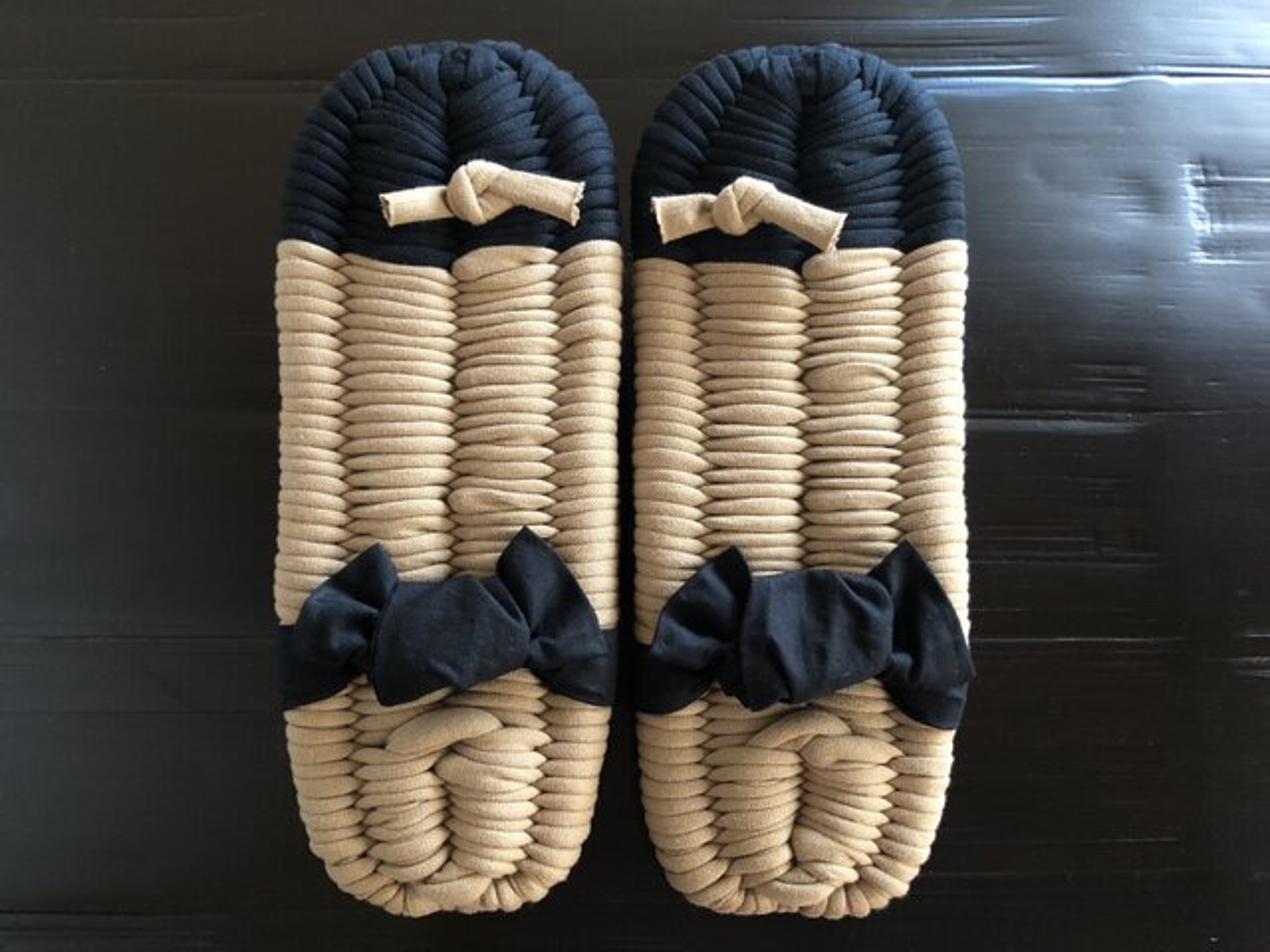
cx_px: 635
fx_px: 1027
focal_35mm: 28
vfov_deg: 49.7
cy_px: 476
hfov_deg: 63.4
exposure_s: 1/7
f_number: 1.8
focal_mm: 3.99
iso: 80
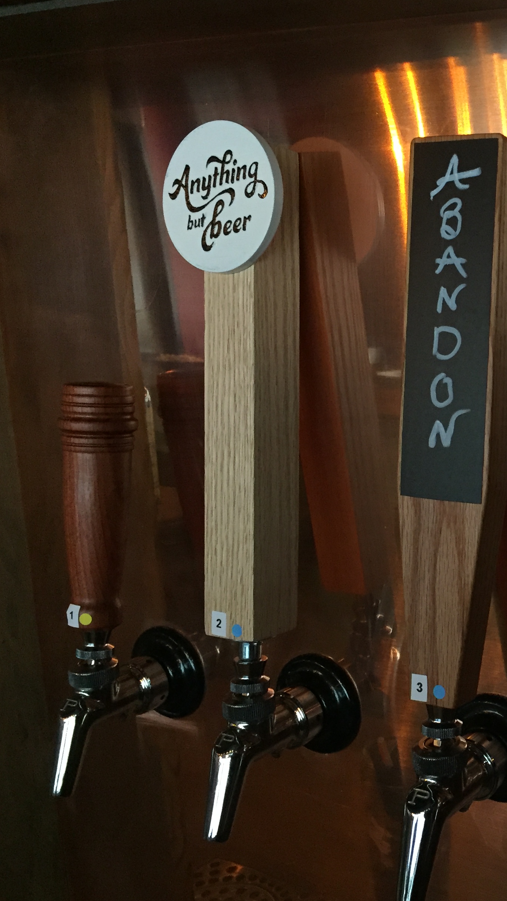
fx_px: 1028
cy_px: 451
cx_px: 585
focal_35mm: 43
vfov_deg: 47.4
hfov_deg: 25.3
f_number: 2.2
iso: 200
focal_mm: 4.15
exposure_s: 1/30
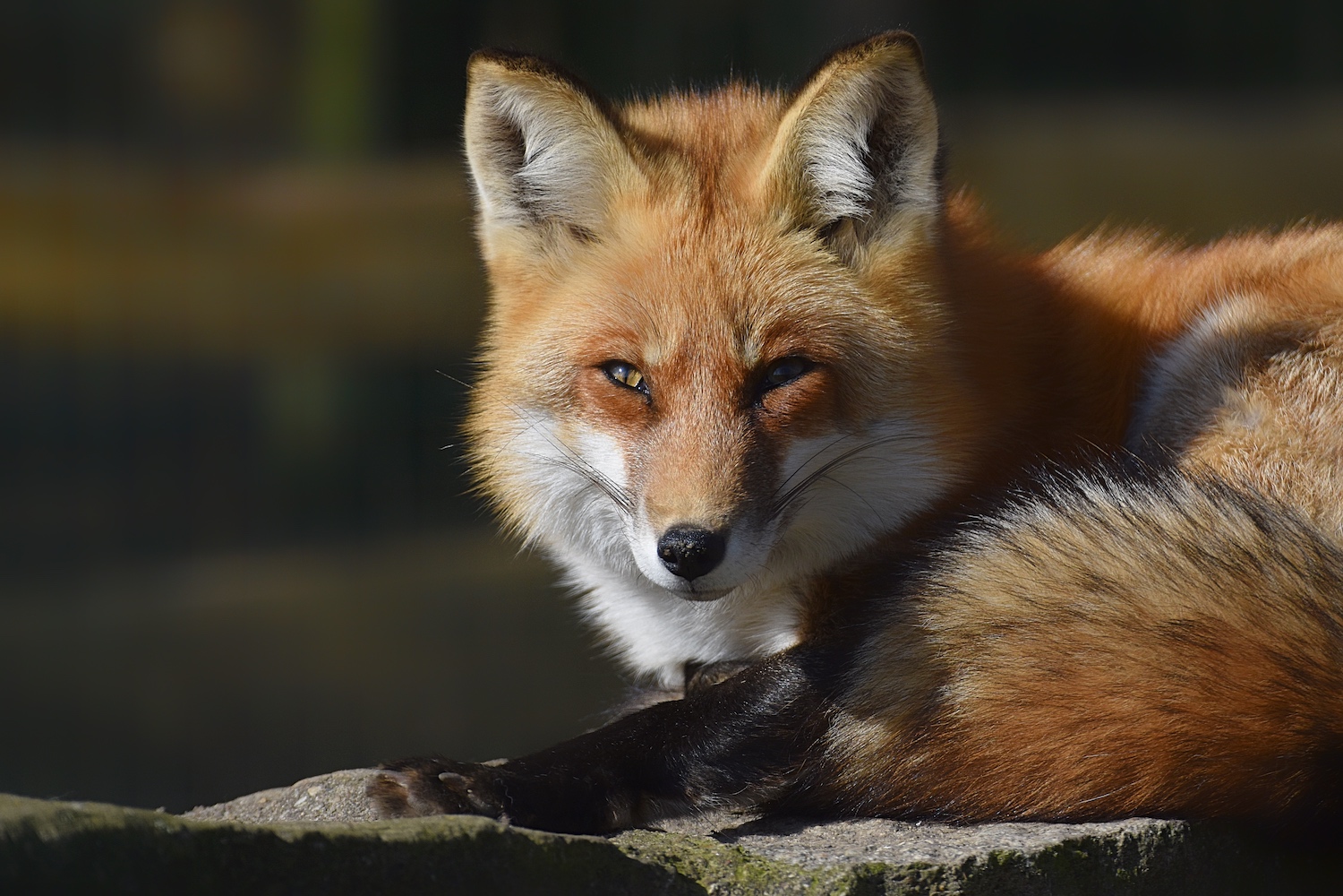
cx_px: 672
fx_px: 9792
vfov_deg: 5.2
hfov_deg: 7.8
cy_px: 448
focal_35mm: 262
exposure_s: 1/3200
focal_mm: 175
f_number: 5
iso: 400
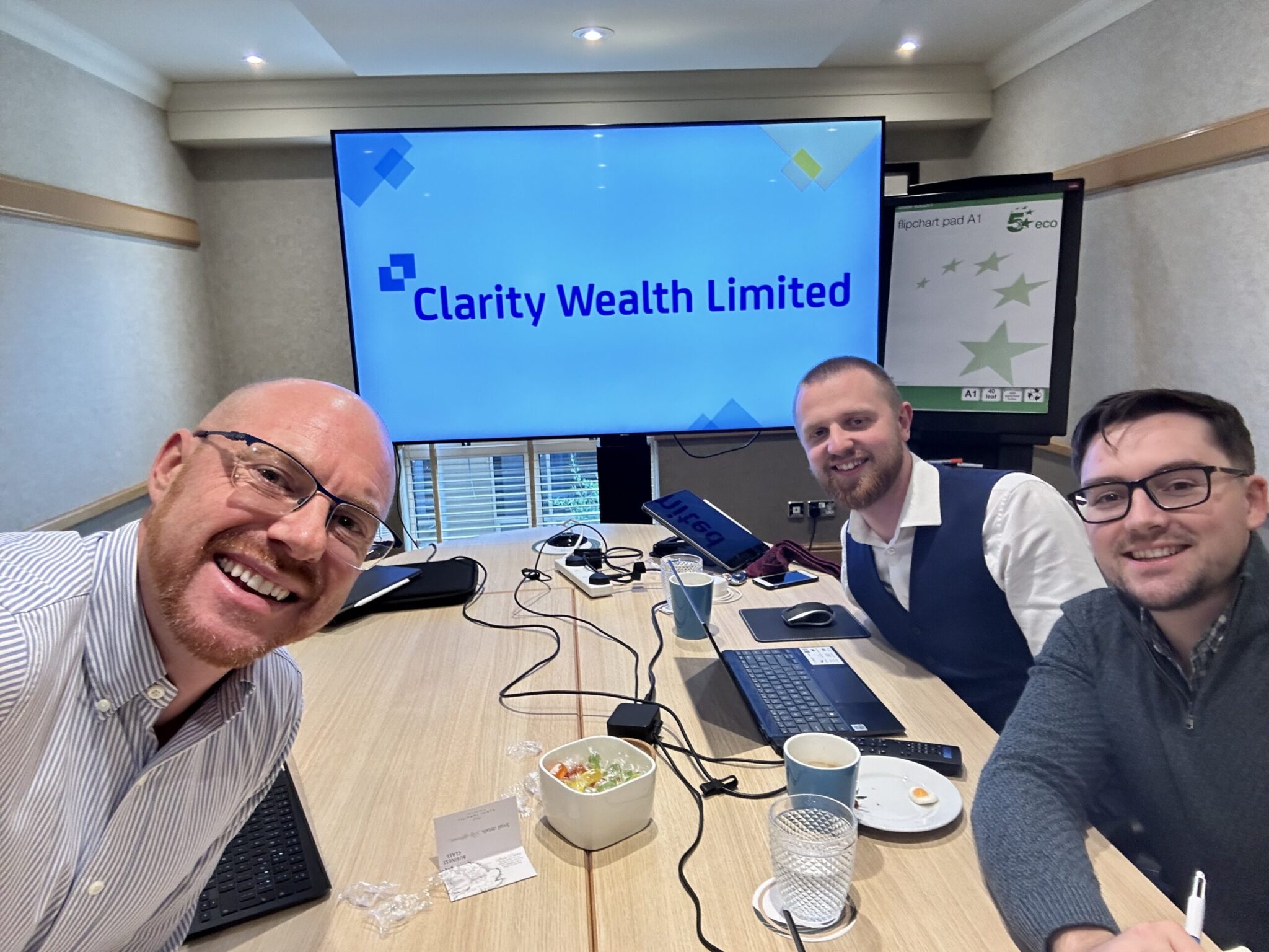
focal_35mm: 23
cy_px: 476
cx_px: 634
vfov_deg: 58.9
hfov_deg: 73.9
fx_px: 843
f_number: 1.9
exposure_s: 1/50
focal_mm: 2.69
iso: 100
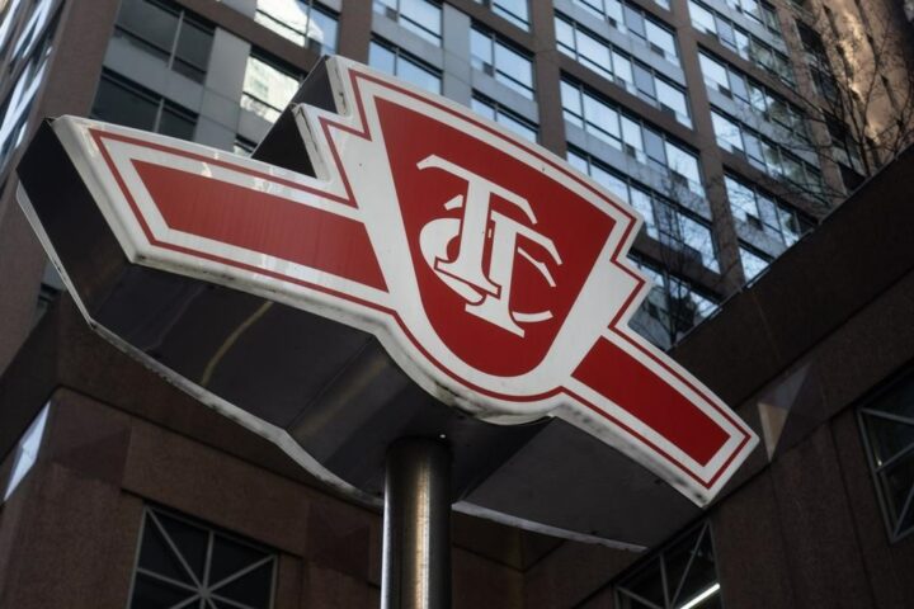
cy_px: 304
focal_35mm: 57
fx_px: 1447
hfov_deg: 35.1
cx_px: 457
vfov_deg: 23.8
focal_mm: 21.01
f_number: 2.8
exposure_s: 1/320
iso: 200
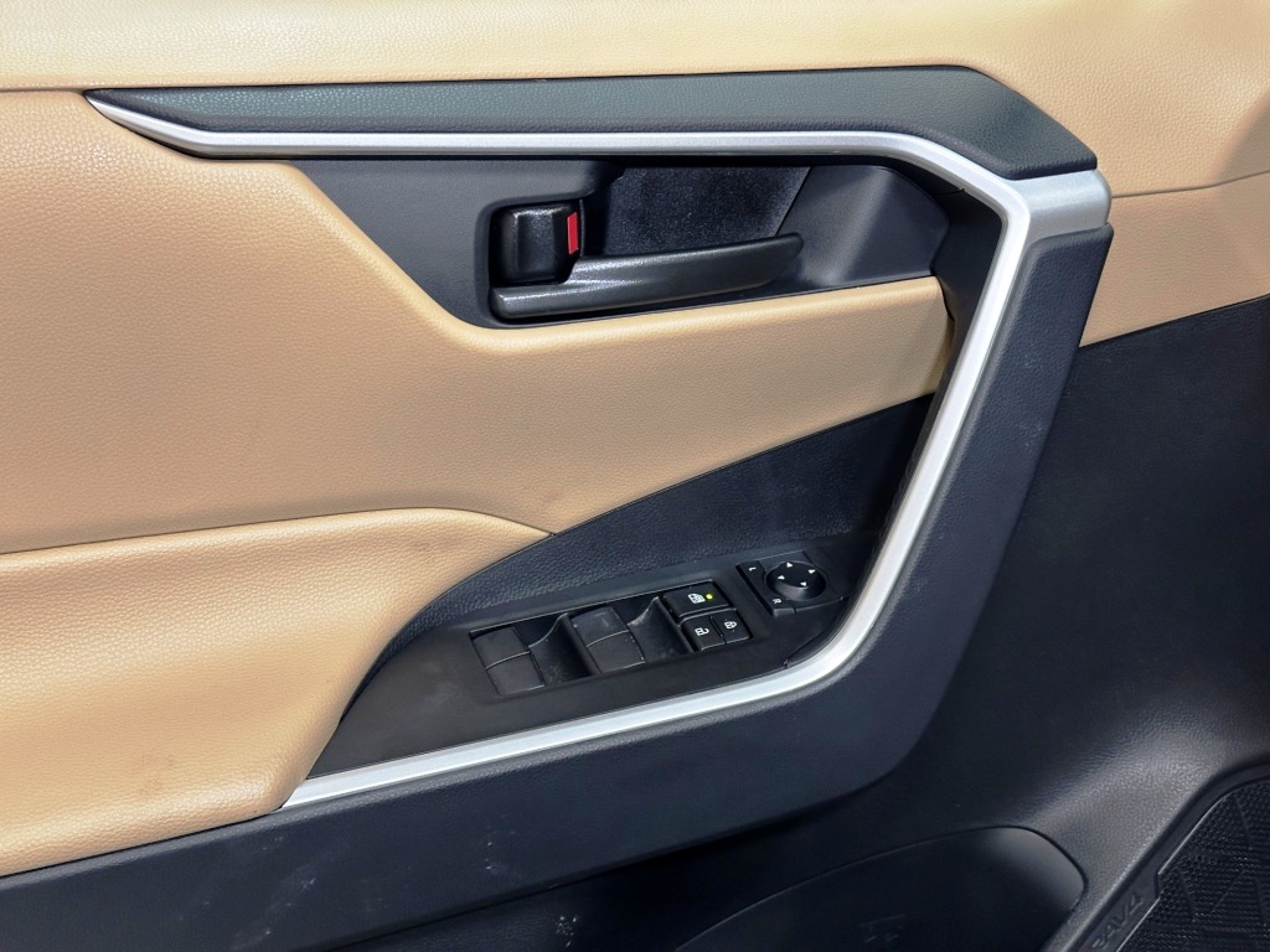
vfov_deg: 30.3
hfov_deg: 39.7
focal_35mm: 48
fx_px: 1761
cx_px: 635
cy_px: 476
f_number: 1.78
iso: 250
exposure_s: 1/40
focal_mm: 6.86
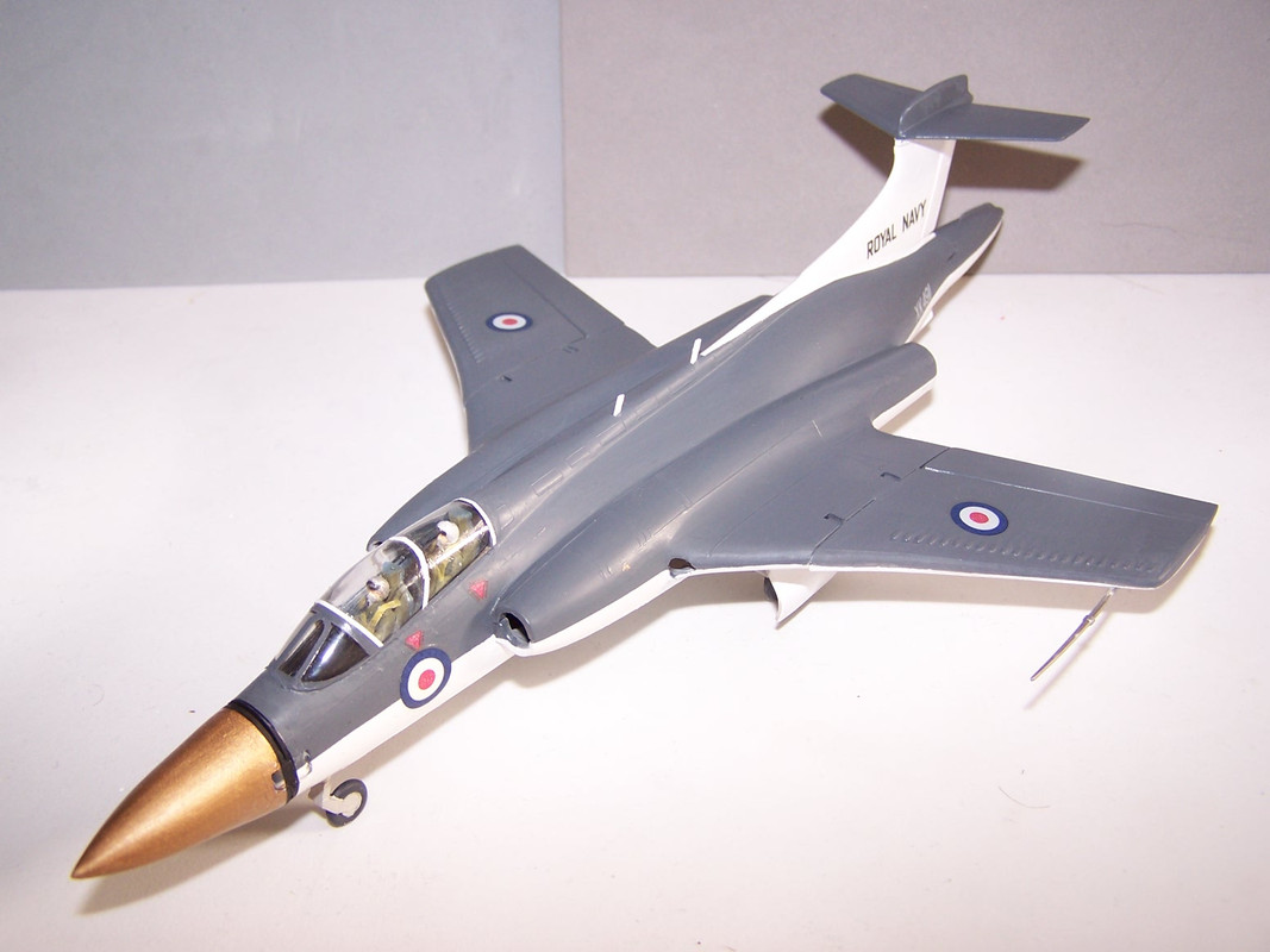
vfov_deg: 37.7
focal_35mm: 38
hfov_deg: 49.0
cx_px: 635
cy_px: 476
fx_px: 1394
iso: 80
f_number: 2.8
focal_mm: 6.3
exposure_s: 1/60
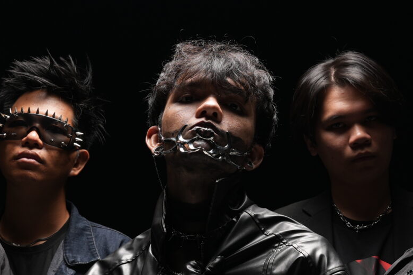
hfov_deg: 19.0
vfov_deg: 12.5
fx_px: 1235
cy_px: 308
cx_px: 191
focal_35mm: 108
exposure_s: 1/160
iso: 160
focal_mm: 32.8
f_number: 6.3
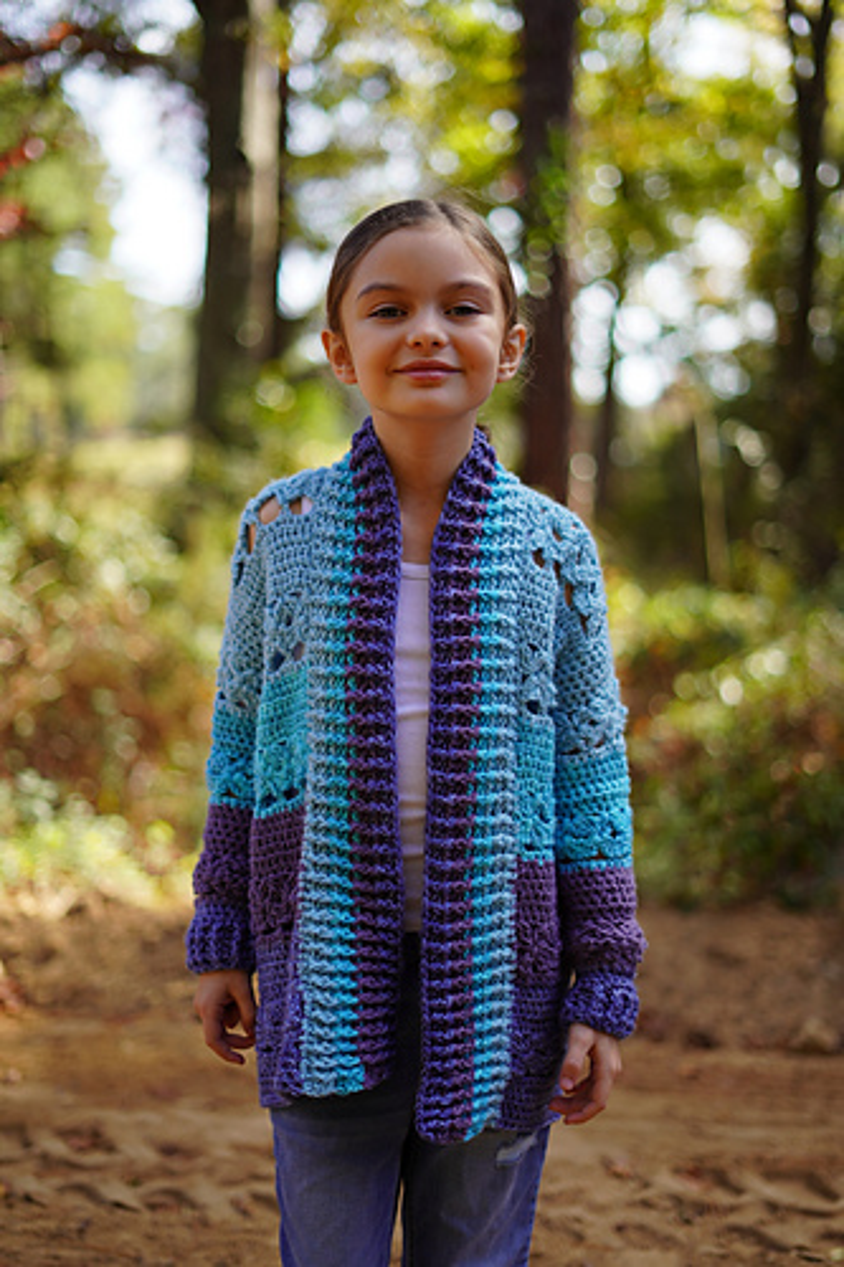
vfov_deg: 39.6
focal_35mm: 50
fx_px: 1759
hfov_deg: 27.0
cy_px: 634
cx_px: 422
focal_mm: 50
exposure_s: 1/800
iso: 100
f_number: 1.8
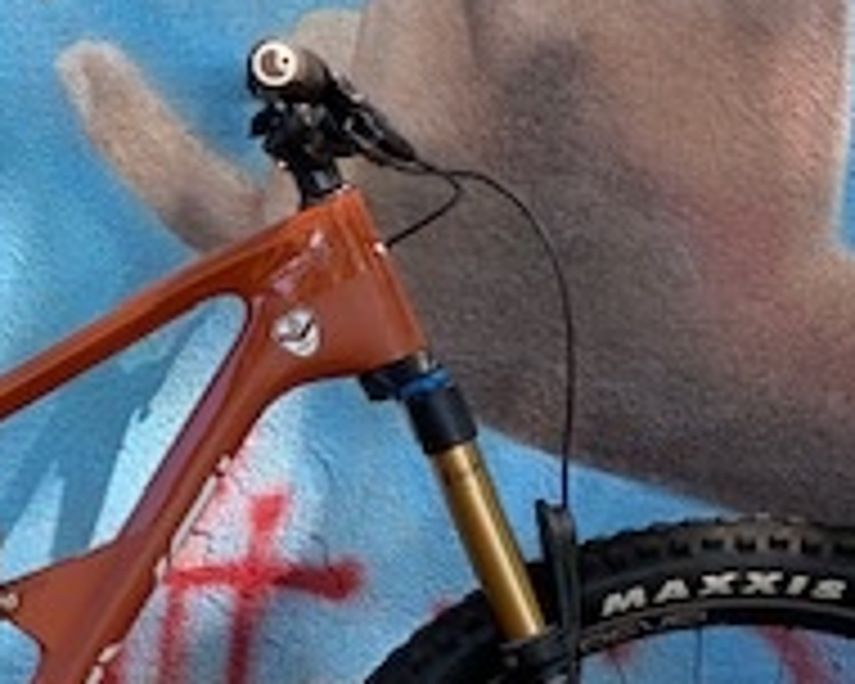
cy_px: 855
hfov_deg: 11.1
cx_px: -126
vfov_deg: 8.9
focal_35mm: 171
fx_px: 4327
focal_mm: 6
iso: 25
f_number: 2
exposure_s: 1/122
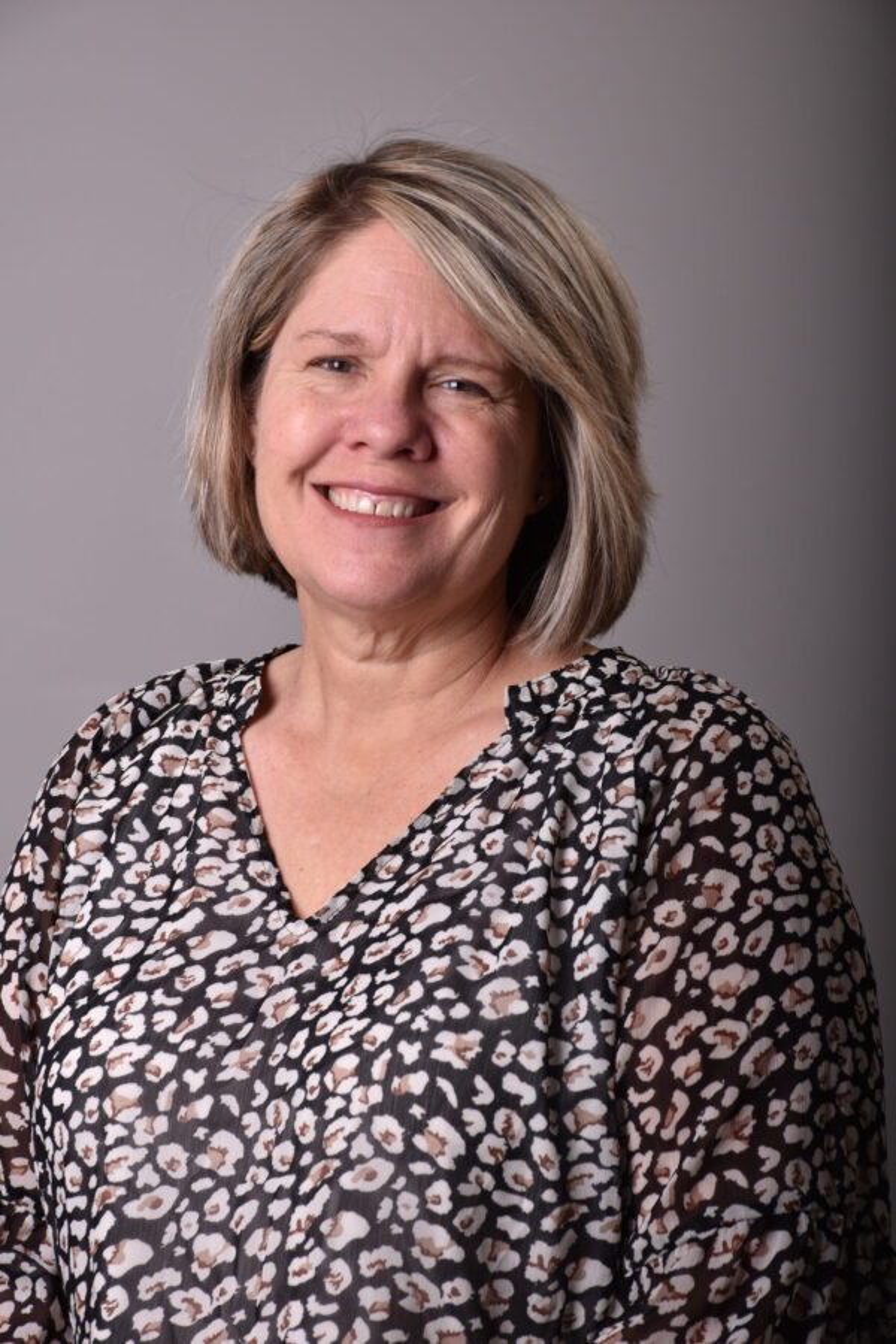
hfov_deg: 12.2
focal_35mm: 112
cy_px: 672
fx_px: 4200
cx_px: 448
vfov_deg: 18.2
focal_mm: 75
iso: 100
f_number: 8
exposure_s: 1/200
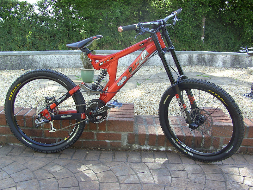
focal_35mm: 37
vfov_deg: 38.7
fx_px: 270
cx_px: 126
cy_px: 95
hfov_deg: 50.1
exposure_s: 1/75
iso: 64
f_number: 4
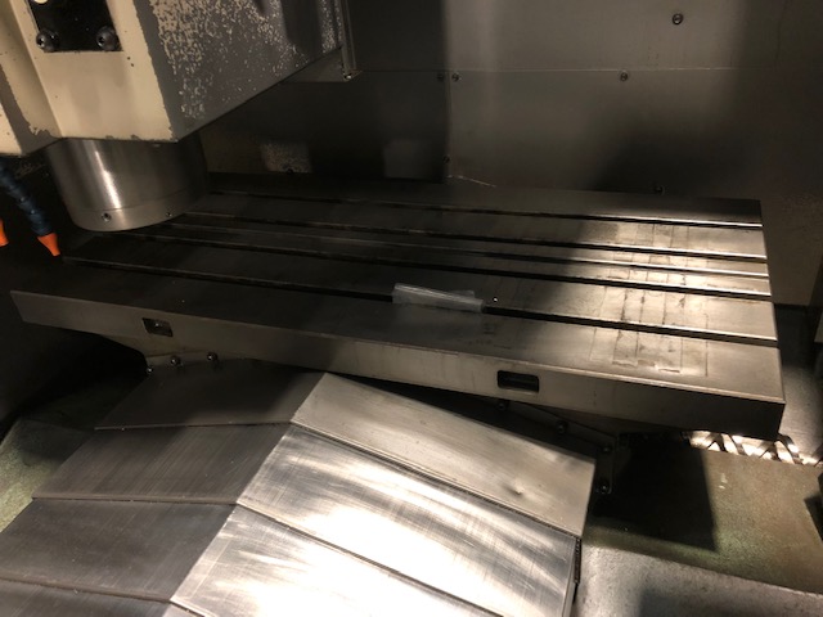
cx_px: 412
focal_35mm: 28
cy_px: 308
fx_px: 666
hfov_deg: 63.4
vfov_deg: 49.7
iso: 125
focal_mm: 4
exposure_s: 1/4
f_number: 1.8
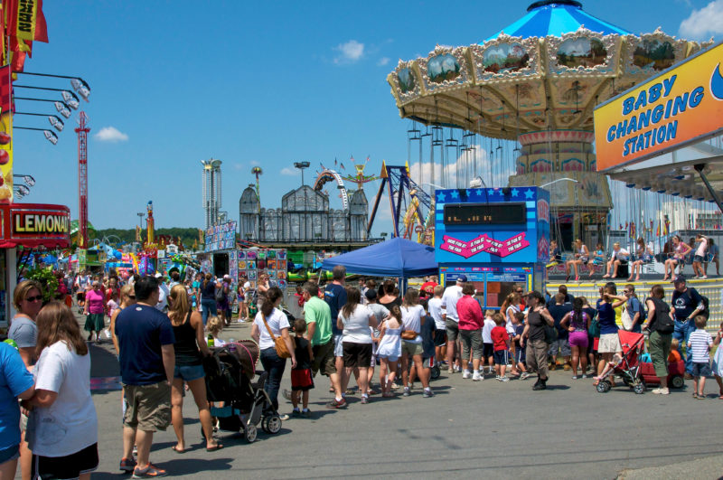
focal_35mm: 40
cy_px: 240
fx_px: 812
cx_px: 362
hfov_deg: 48.0
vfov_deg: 32.9
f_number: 14
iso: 800
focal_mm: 27
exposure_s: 1/800
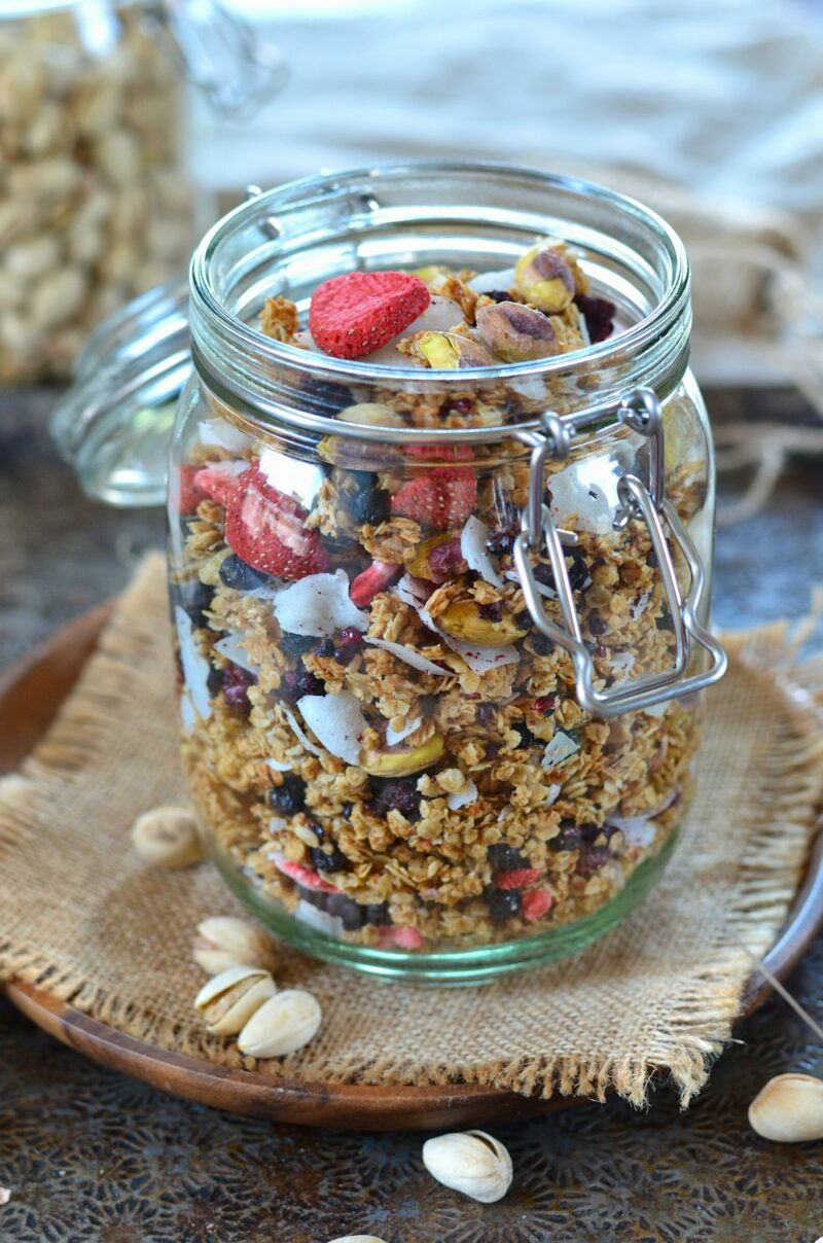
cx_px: 412
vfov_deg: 27.0
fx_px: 2584
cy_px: 622
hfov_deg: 18.1
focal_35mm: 75
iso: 560
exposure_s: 1/60
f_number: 4
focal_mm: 50
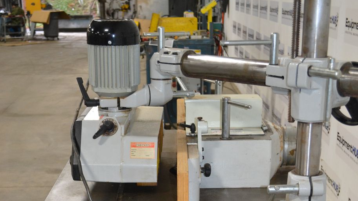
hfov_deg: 33.8
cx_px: 181
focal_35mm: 62
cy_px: 248
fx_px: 588
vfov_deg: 18.3
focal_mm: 26
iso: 900
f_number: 4.2
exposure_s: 1/60
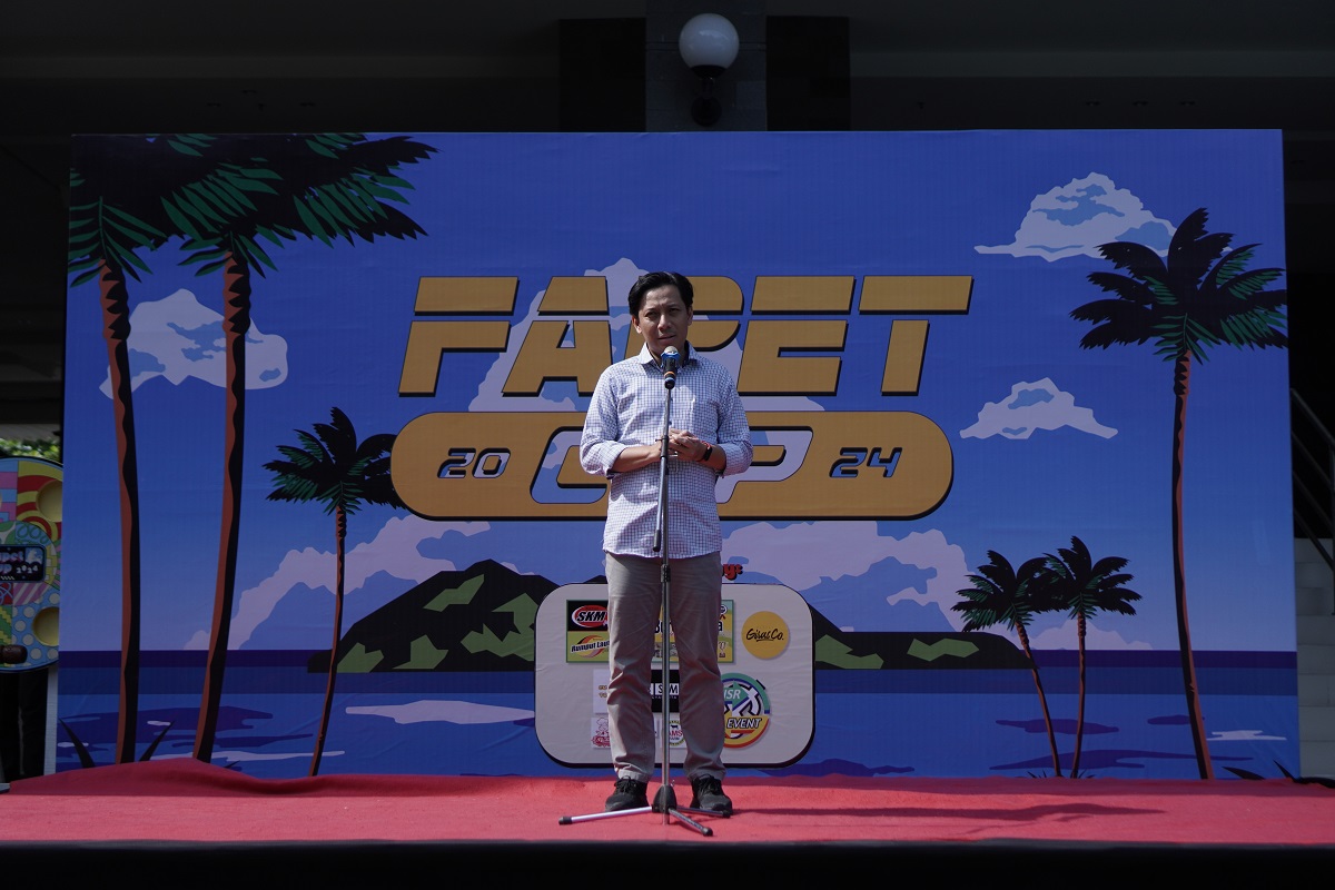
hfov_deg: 37.9
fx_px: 1947
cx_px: 668
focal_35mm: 52
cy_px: 445
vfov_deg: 25.8
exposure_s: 1/3200
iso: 200
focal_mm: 35
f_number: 2.2
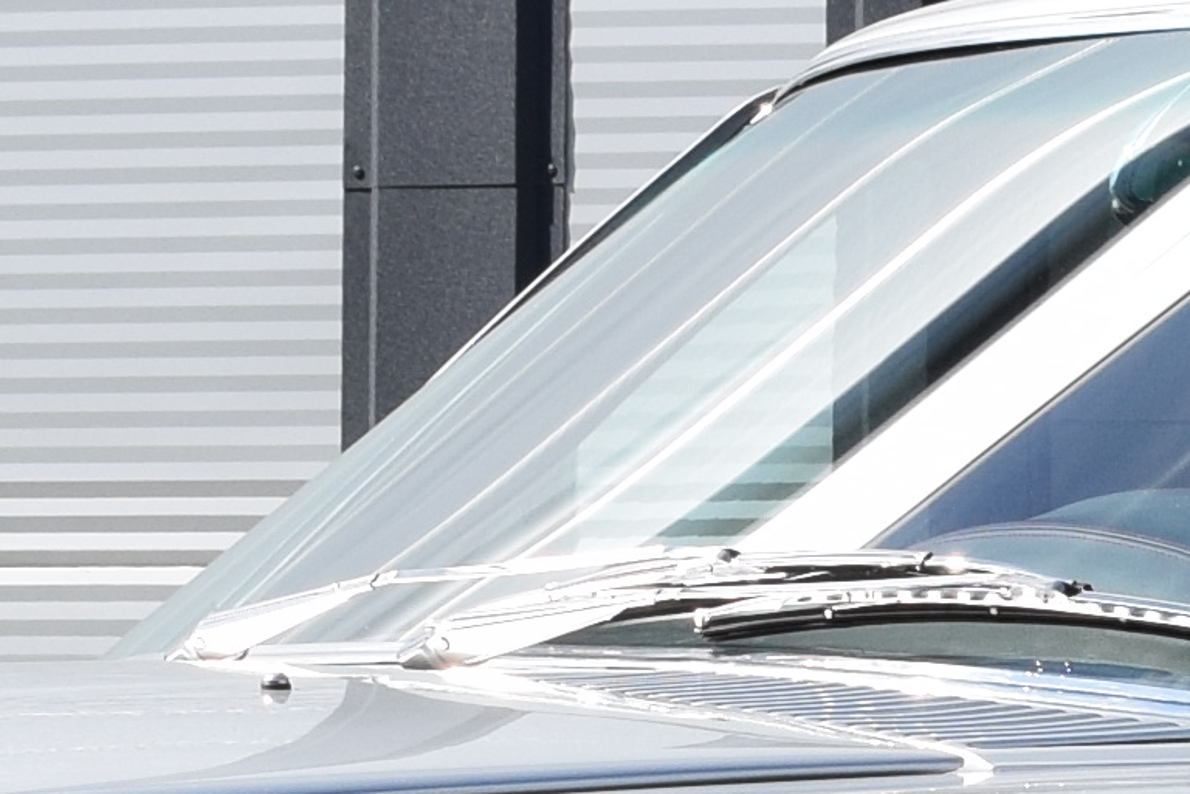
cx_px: 1404
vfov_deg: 3.7
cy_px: 966
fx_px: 12395
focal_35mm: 375
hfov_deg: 5.5
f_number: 10
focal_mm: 32
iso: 200
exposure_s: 1/400
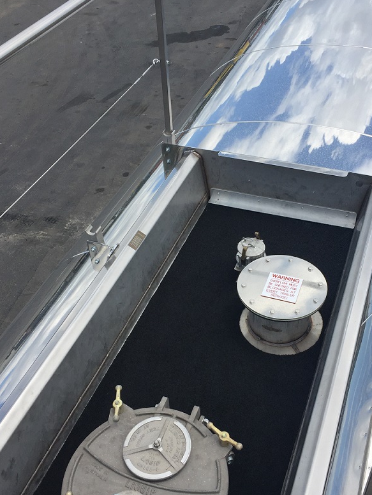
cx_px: 216
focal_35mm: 39
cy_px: 269
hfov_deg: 36.7
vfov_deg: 47.8
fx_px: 559
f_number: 2.2
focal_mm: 4.15
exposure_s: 1/2475
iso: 32
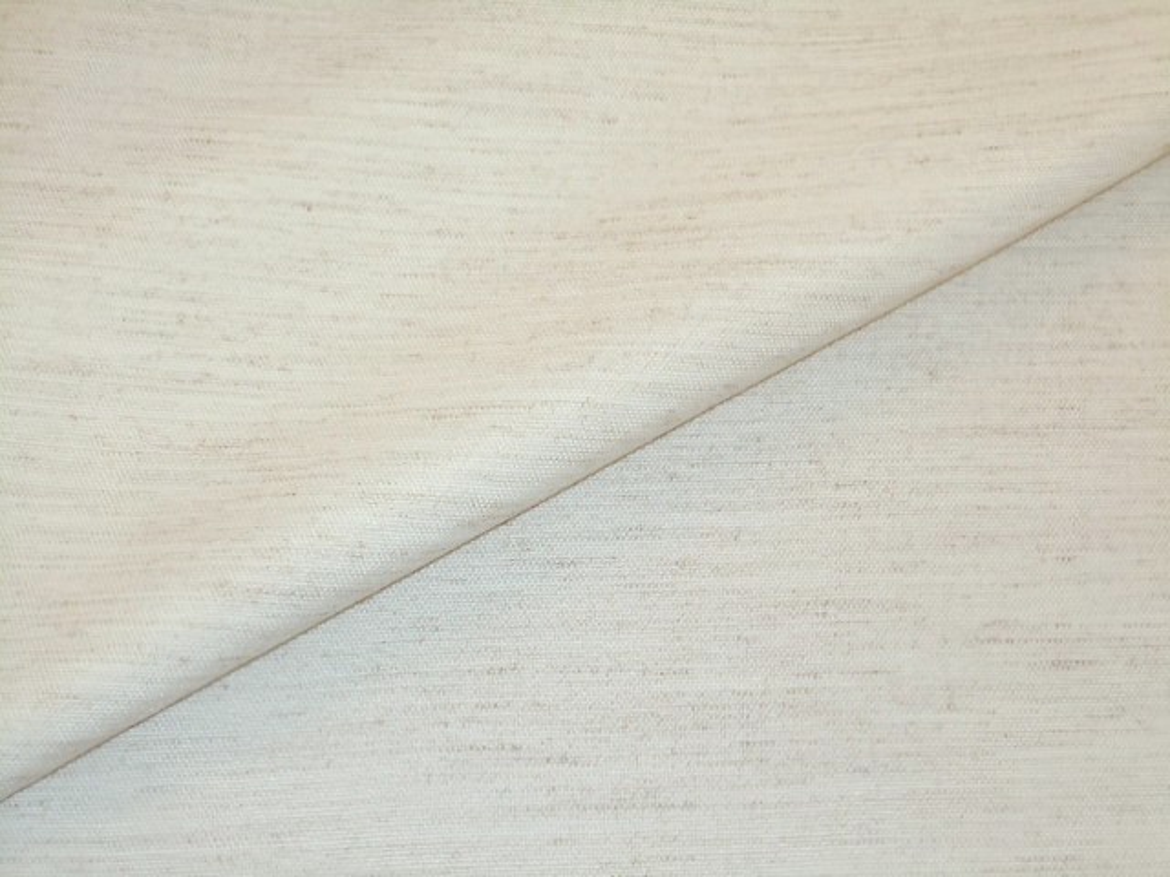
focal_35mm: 63
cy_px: 438
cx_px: 585
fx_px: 2129
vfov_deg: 23.3
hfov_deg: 30.7
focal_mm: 11.2
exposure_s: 1/60
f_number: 5
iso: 200
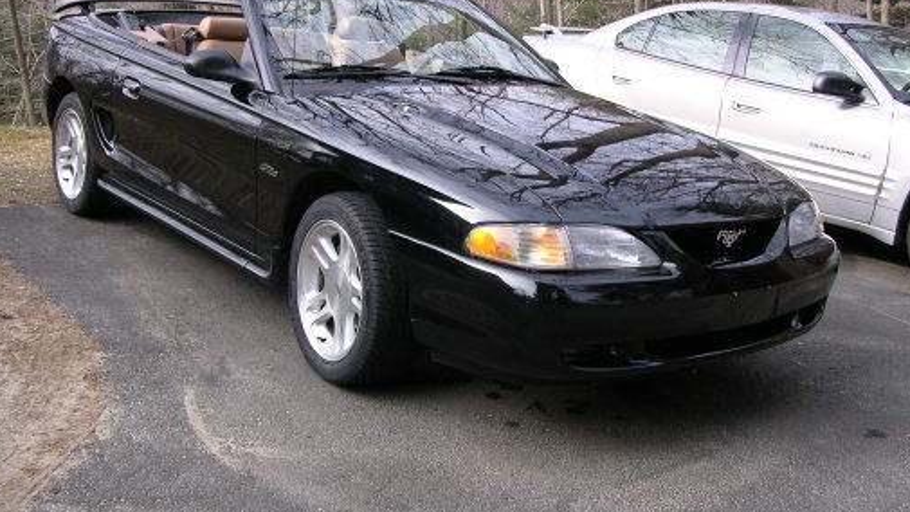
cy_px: 207
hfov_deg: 48.4
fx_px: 1013
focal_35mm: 42
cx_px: 454
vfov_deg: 28.3
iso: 100
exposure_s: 1/281
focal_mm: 5.8
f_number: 2.8
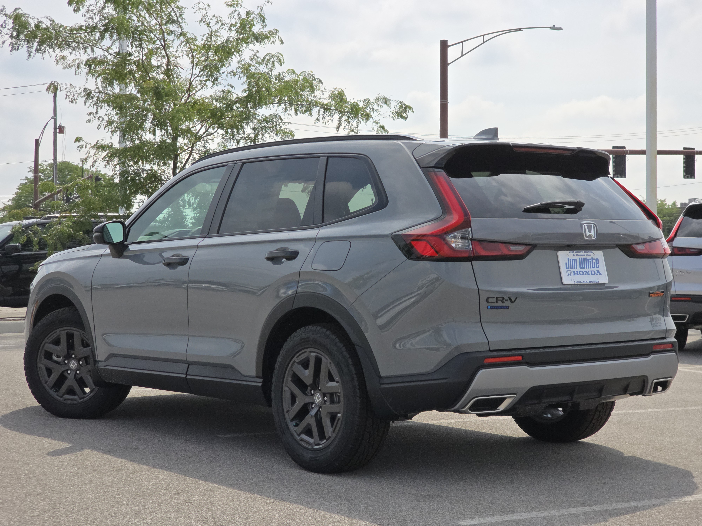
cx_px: 351
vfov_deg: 21.3
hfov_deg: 28.2
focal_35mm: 69
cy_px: 263
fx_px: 1399
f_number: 2.4
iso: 50
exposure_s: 1/2921
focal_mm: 7.9
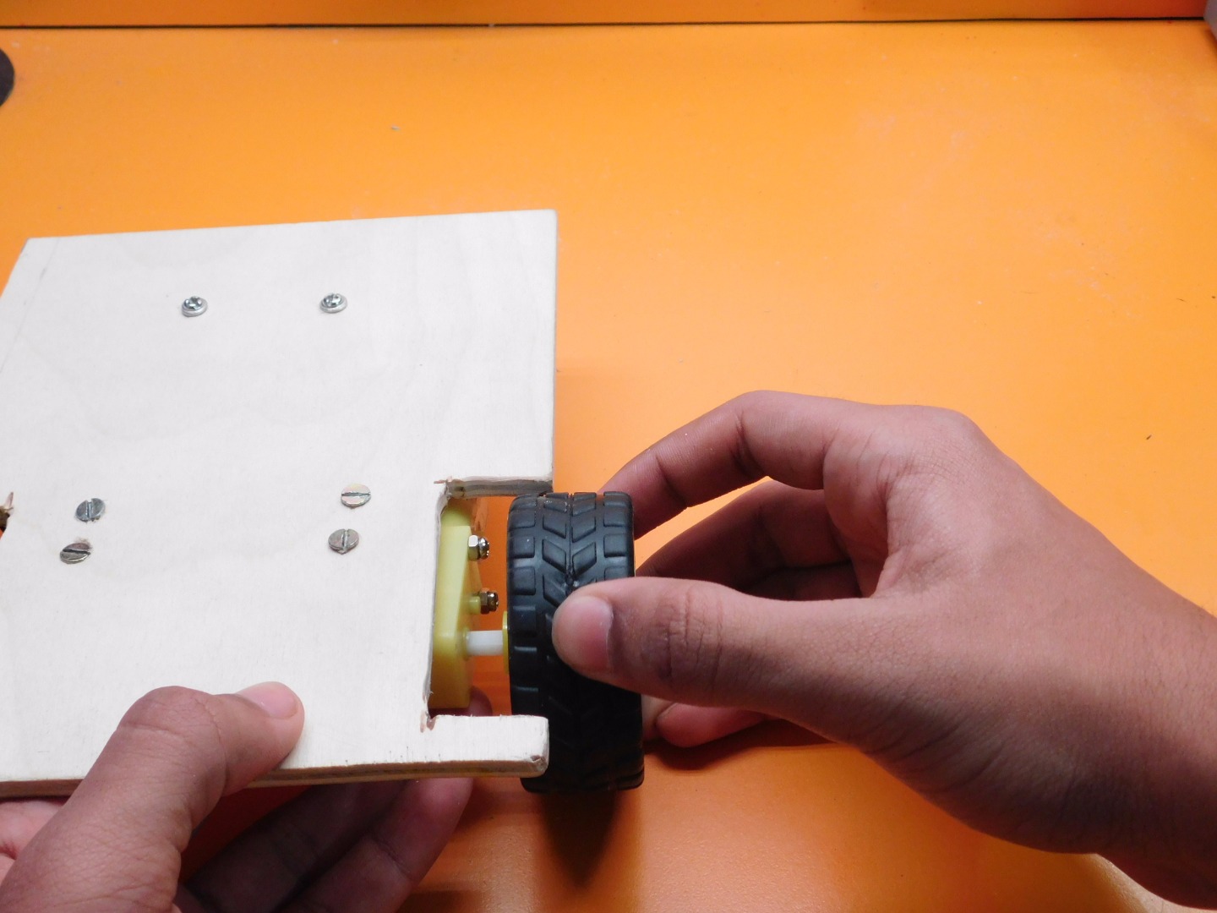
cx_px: 608
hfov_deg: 42.1
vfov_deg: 32.2
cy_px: 456
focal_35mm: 45
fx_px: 1582
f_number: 3.7
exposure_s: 1/15
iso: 400
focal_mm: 8
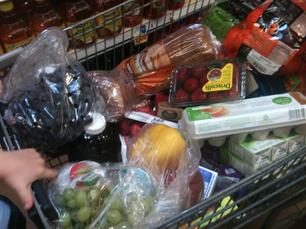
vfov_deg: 40.7
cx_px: 153
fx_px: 309
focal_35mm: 35
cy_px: 114
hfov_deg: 52.6
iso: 80
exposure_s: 1/24
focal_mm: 3.85
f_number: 2.8
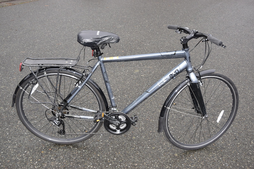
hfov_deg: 53.1
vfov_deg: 36.9
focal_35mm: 36
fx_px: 254
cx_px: 127
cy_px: 84
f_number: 5.6
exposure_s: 1/125
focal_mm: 24
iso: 400
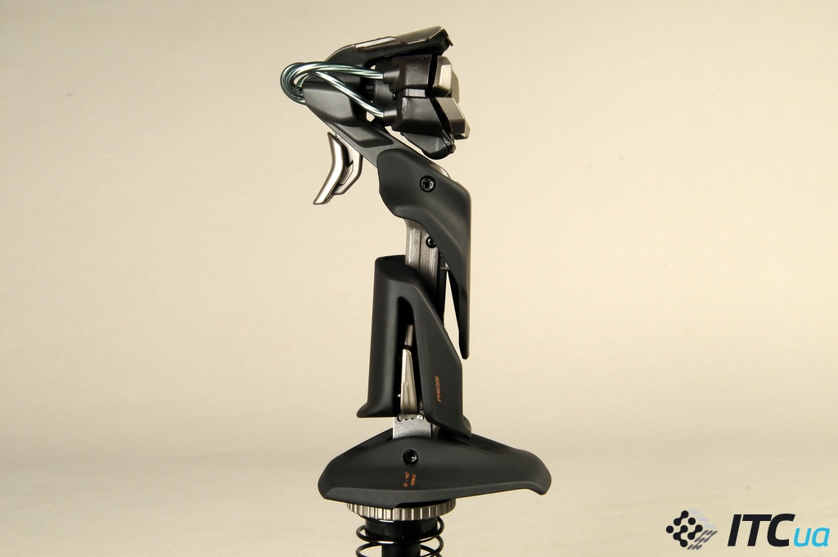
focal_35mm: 45
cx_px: 419
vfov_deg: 29.8
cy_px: 278
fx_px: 1046
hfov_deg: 43.7
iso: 200
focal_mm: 30
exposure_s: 1/80
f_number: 18
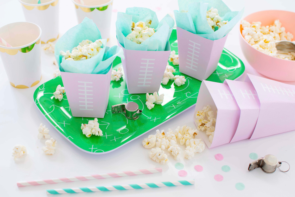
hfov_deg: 37.9
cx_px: 148
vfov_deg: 25.8
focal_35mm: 52
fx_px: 430
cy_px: 98
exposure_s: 1/50
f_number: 3.5
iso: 200
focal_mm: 35
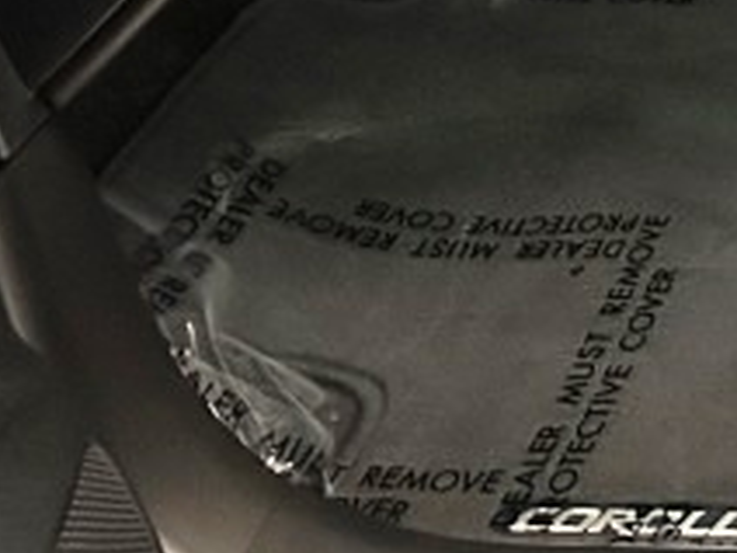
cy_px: -692
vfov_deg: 11.1
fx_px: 2470
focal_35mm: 116
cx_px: 1474
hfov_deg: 14.2
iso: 800
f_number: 1.78
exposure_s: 1/40
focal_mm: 6.86
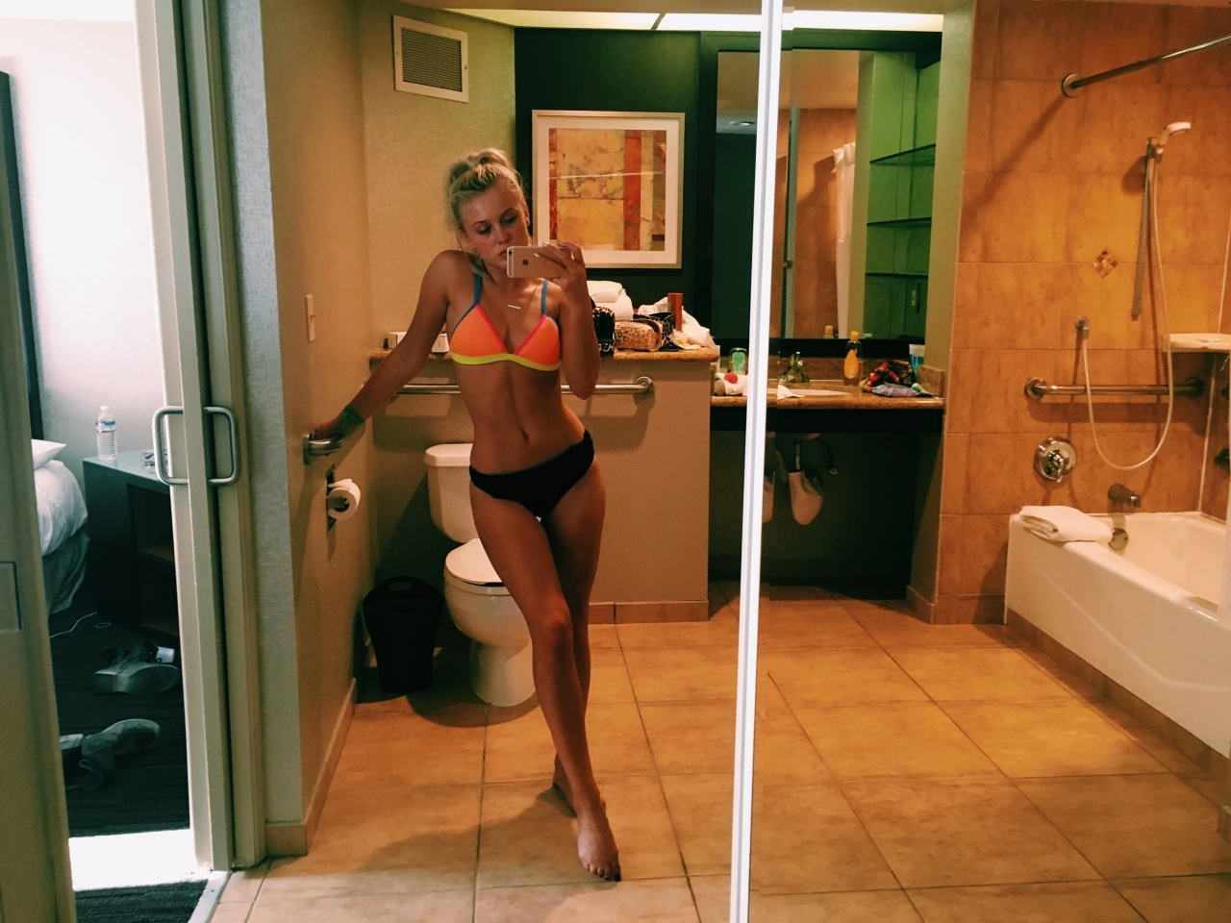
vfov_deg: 48.2
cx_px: 616
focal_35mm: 29
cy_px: 462
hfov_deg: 61.7
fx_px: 1031
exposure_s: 1/30
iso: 100
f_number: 2.2
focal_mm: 4.15
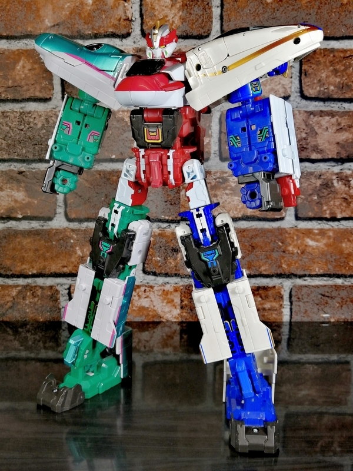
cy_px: 236
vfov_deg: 54.0
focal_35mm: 34
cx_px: 176
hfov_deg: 41.8
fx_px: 462
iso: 50
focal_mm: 3.62
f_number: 1.8
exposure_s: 1/115
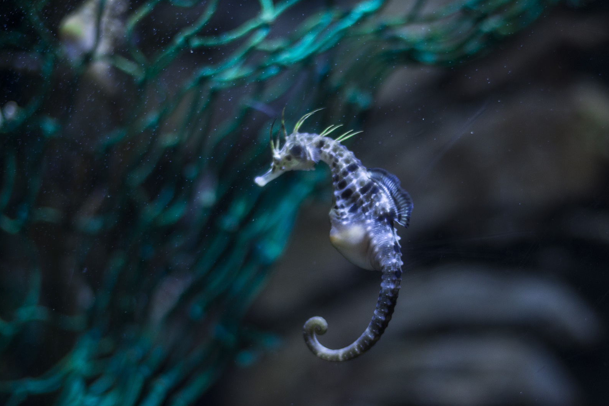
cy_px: 248
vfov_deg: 21.6
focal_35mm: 63
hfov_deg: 31.7
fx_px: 1066
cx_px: 381
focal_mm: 50
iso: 400
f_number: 2.2
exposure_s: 1/80
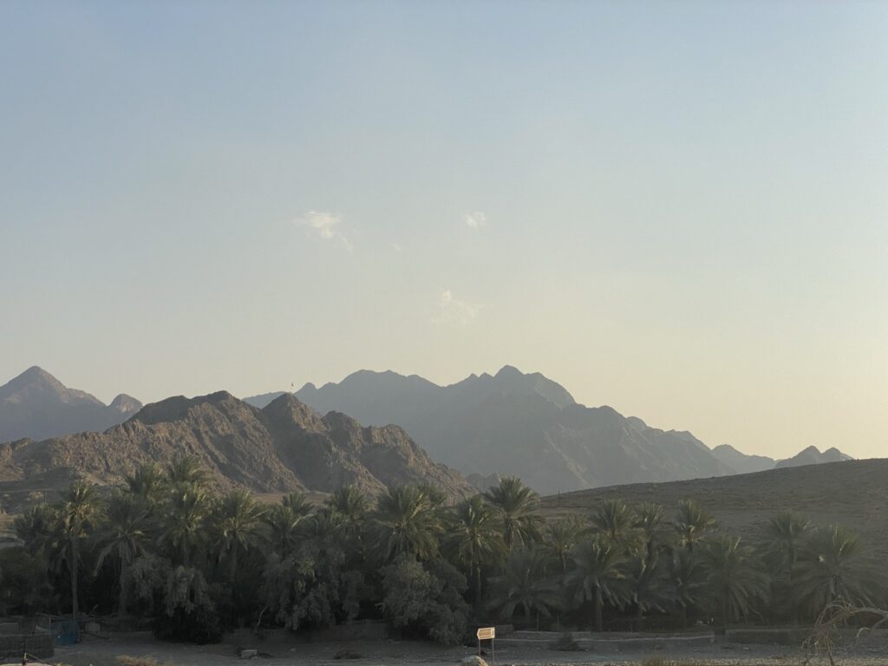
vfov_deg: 28.0
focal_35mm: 52
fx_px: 1334
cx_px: 444
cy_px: 333
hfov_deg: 36.8
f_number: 2
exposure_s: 1/1653
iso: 20
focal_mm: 6
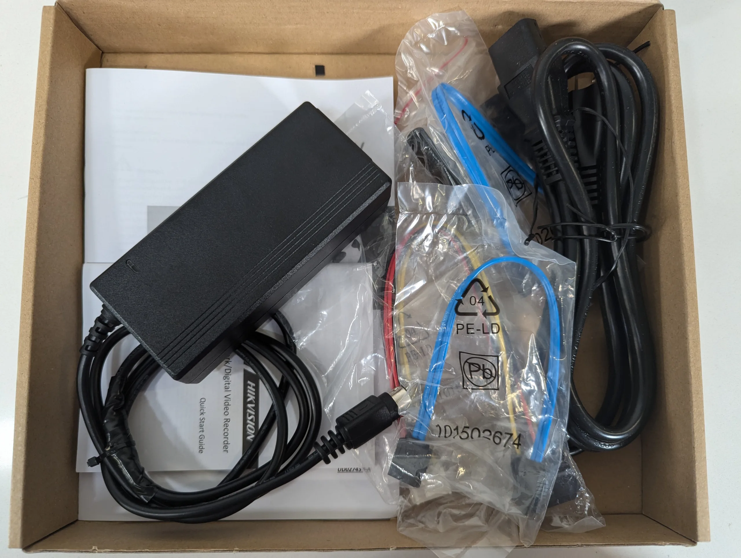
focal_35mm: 24
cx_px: 370
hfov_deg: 71.5
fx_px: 515
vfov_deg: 56.9
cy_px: 279
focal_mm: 6.81
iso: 248
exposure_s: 1/205
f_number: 1.85
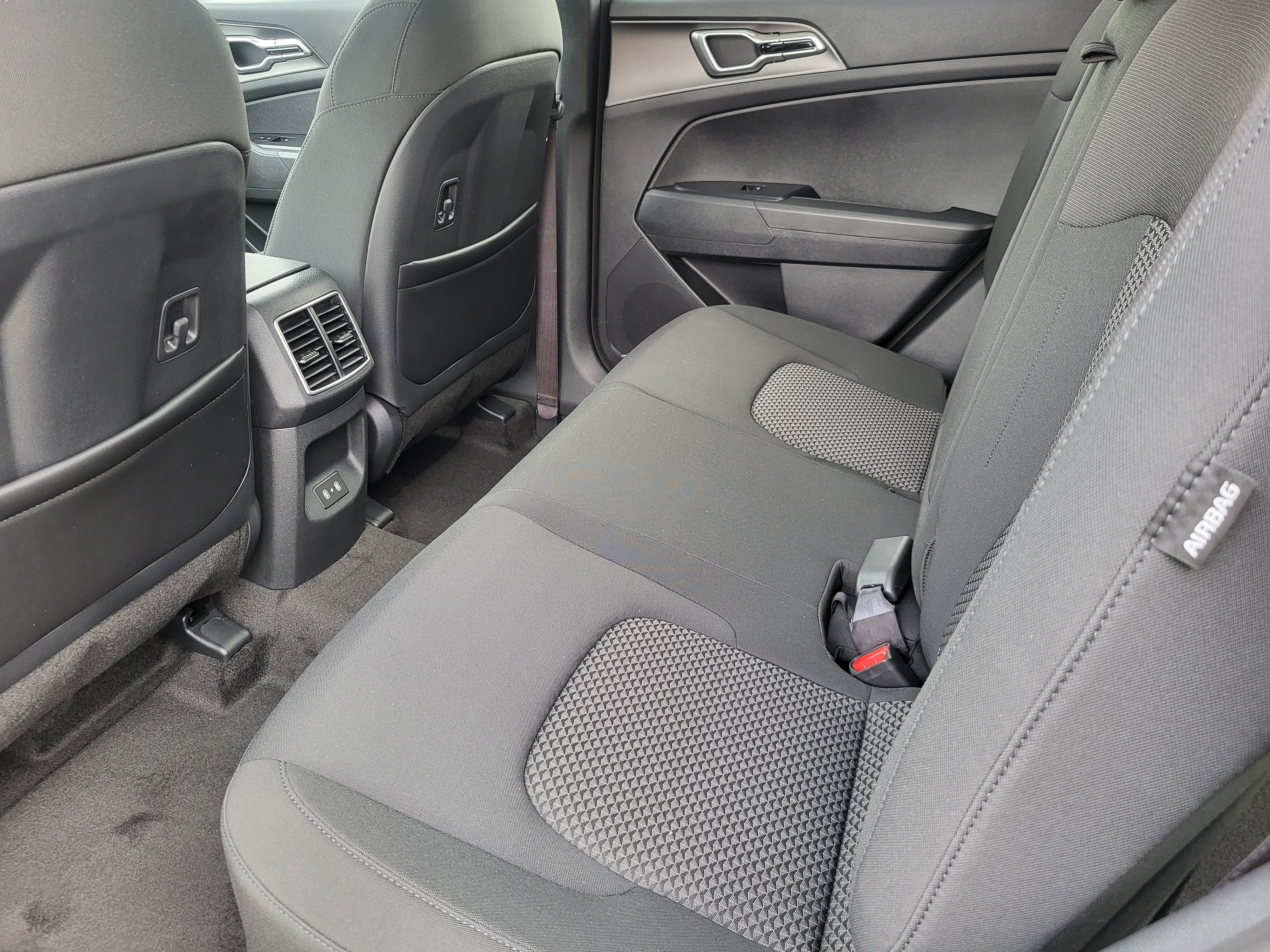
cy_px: 476
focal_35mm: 26
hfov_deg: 67.3
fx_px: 954
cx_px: 635
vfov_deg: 53.1
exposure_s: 1/60
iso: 200
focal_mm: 5.4
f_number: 1.8
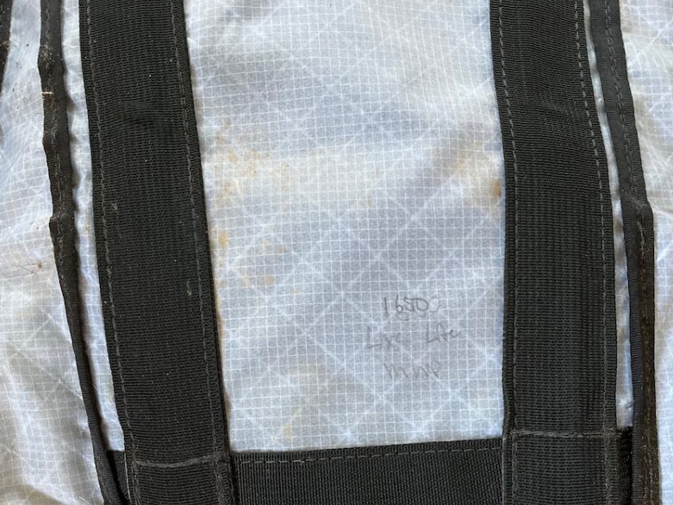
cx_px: 332
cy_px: 383
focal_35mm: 43
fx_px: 836
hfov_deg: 43.8
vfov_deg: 32.9
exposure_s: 1/60
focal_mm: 3.99
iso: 320
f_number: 1.8
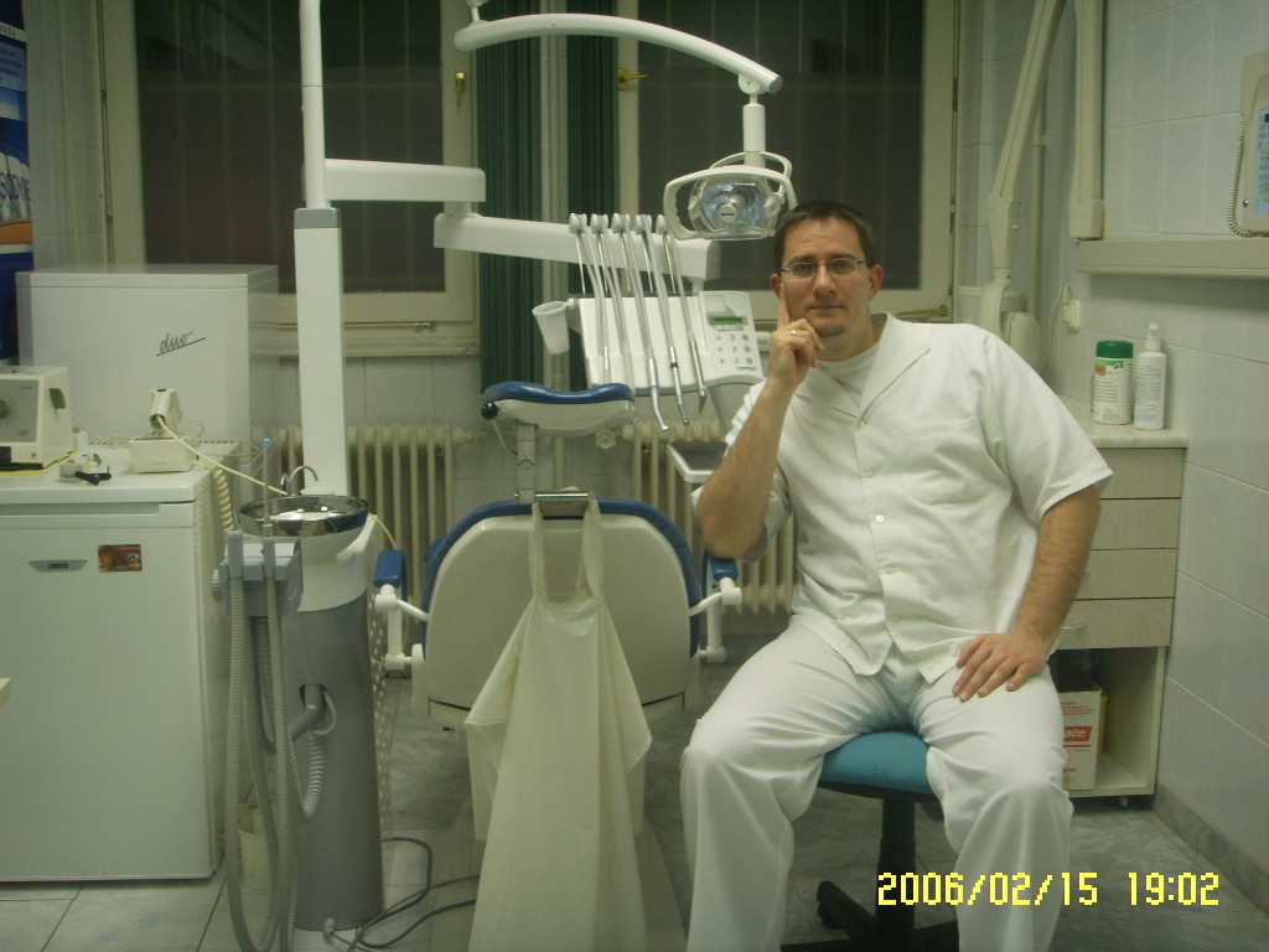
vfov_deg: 36.8
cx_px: 634
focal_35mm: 39
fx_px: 1430
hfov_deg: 47.9
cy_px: 476
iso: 63
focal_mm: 6.6
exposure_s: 1/20
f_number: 3.5
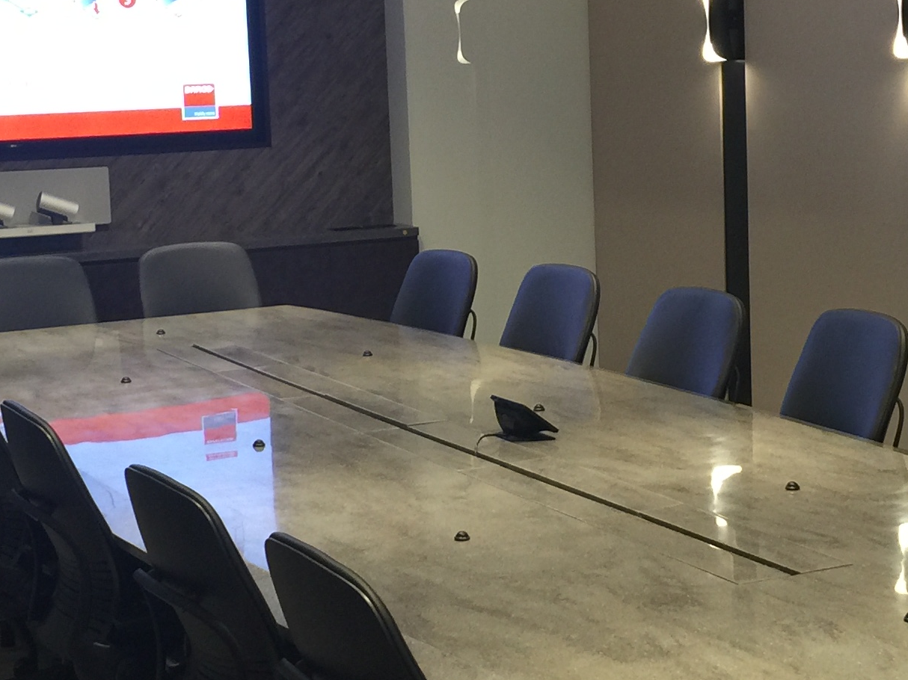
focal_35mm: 78
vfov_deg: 18.9
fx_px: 2046
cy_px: 312
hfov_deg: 25.0
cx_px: 523
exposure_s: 1/17
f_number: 2.2
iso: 50
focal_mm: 4.15
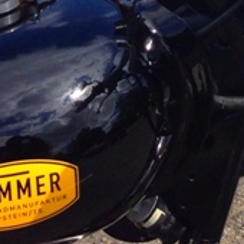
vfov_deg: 9.6
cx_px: 309
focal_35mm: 168
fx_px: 1340
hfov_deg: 10.2
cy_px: -267
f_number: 2.4
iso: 50
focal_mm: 4.12
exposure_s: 1/1323
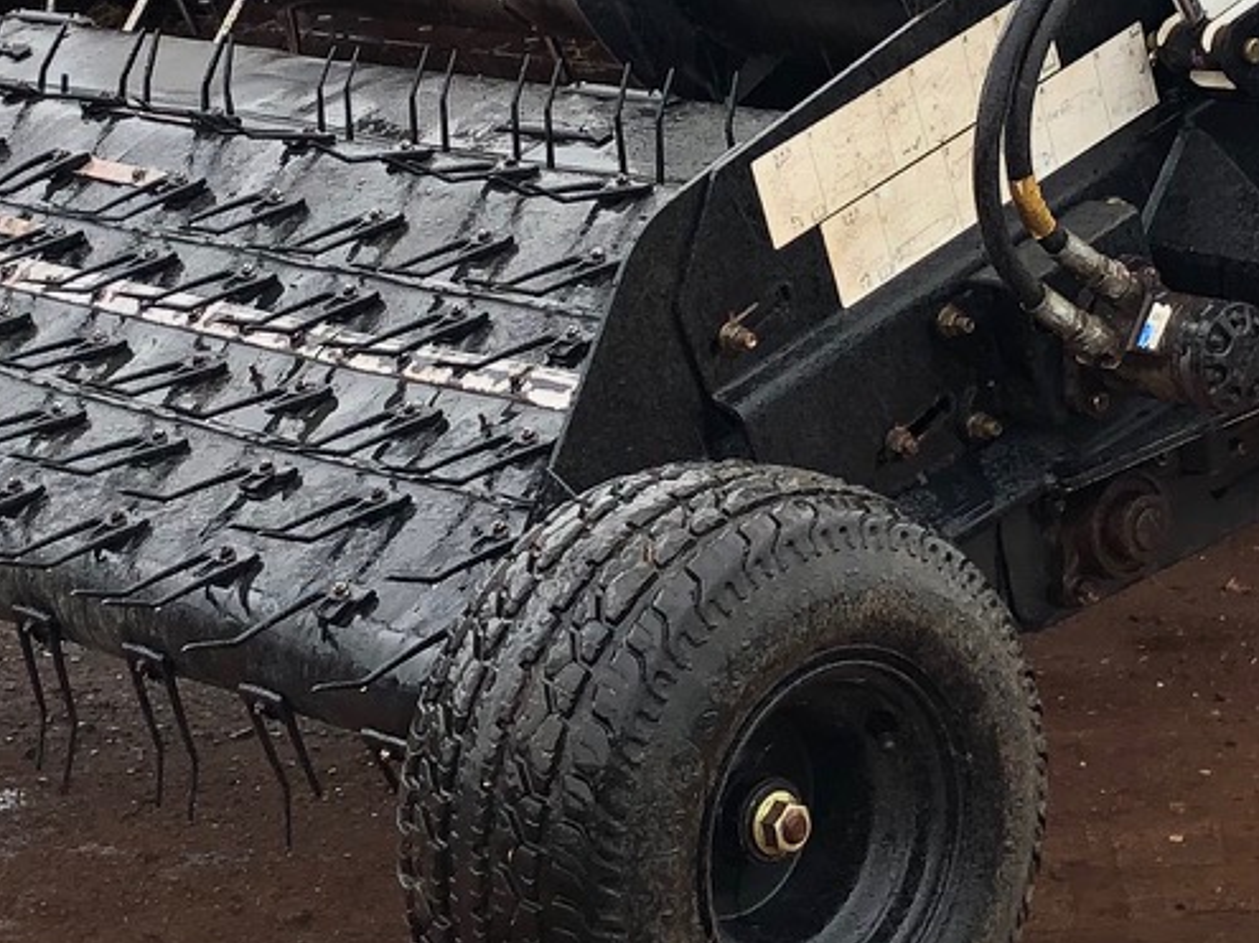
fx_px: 4145
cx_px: 628
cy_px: 208
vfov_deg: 12.9
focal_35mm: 114
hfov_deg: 17.3
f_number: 1.8
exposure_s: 1/156
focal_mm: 3.99
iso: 20
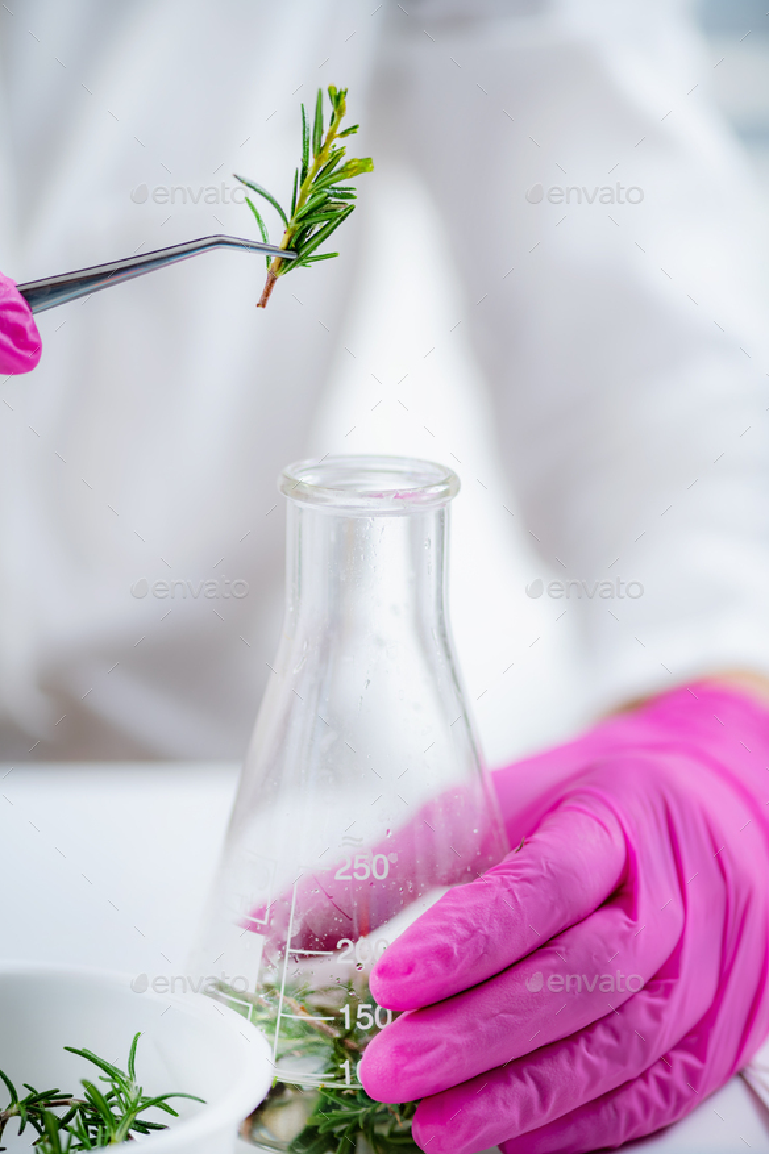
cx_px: 383
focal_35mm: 106
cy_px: 578
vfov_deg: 19.3
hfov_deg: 12.9
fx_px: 3399
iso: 64
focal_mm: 105
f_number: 3.2
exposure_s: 1/250
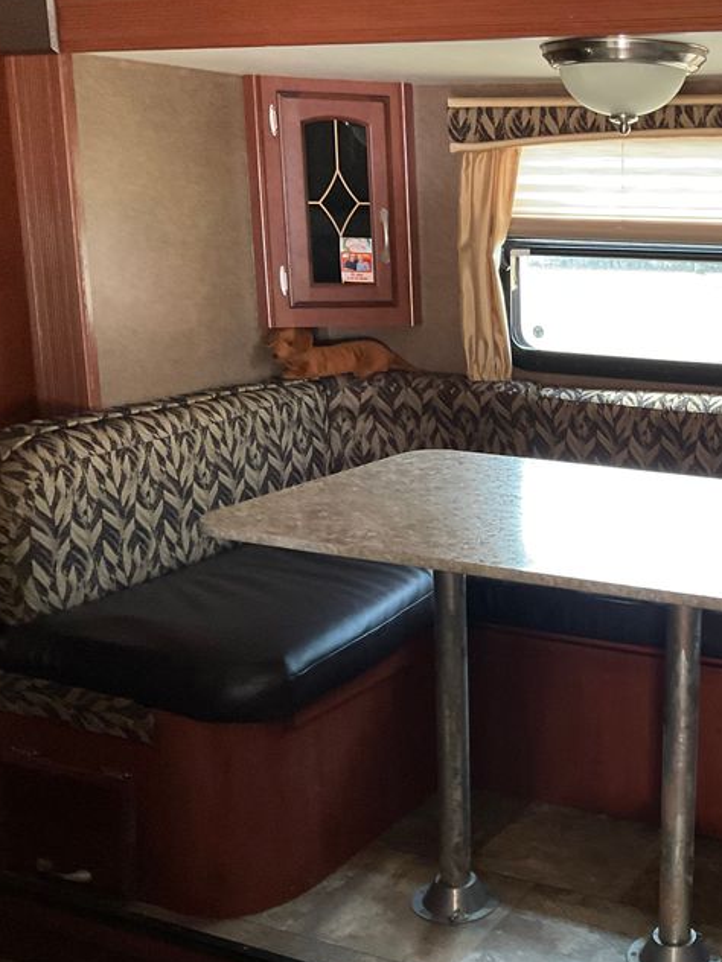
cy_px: 542
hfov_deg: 29.5
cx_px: 658
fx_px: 1307
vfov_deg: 40.4
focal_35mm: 47
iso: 200
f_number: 1.8
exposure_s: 1/40
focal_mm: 3
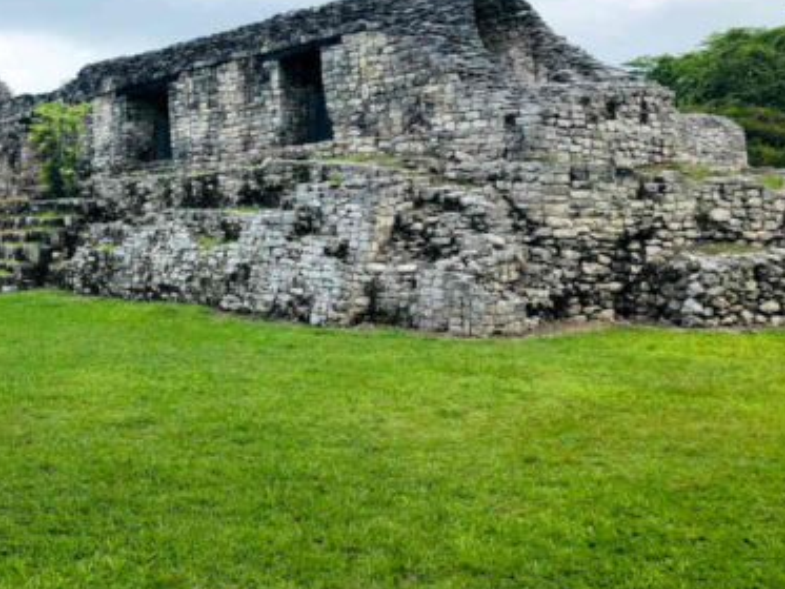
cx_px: 183
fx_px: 1021
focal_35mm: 45
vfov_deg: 31.6
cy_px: 139
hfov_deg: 40.7
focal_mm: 3.99
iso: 20
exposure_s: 1/1350
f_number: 1.8
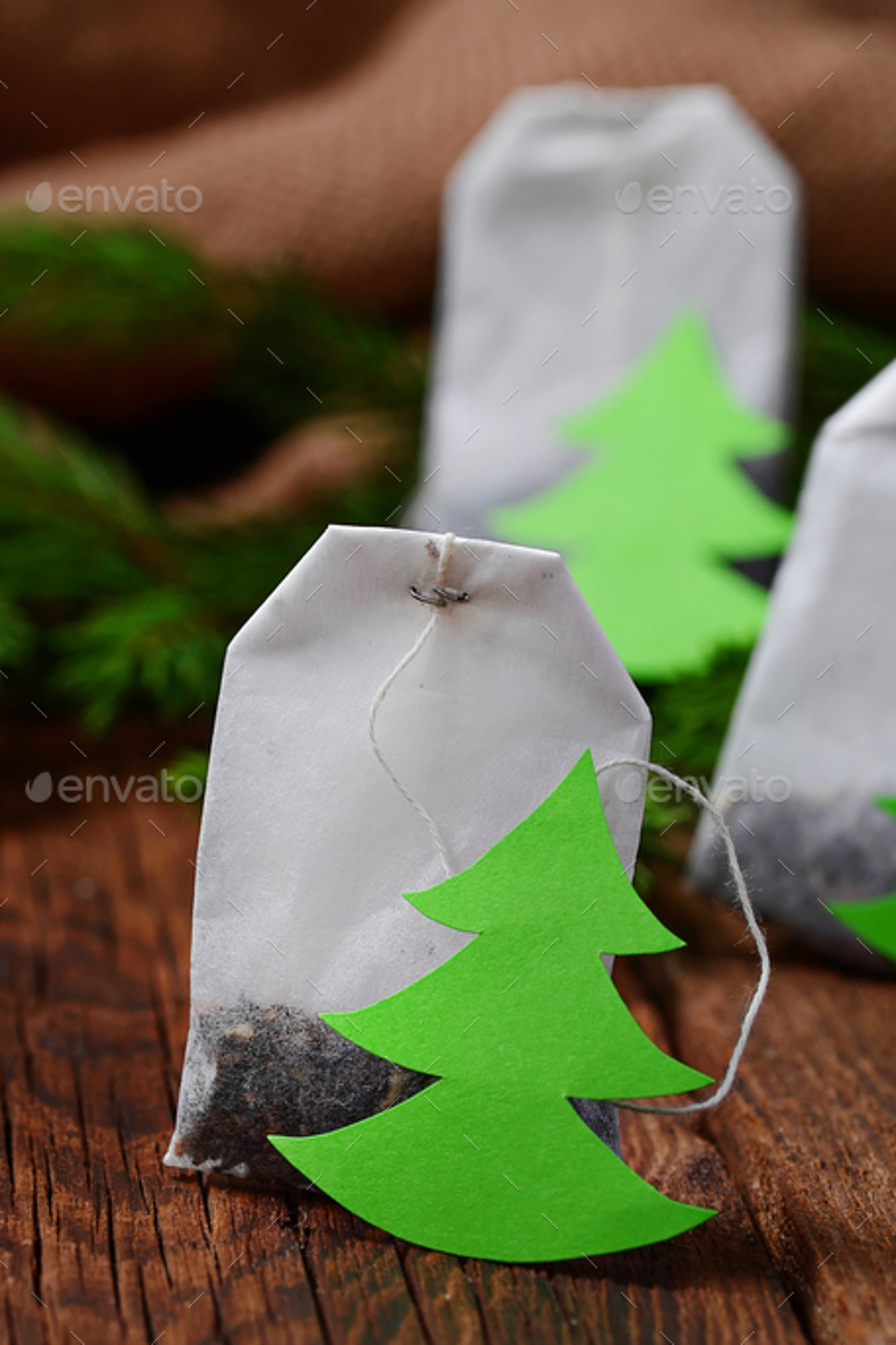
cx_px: 403
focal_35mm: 204
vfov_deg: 10.1
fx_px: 7602
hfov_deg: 6.7
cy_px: 774
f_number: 10
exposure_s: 1/100
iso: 100
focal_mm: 105
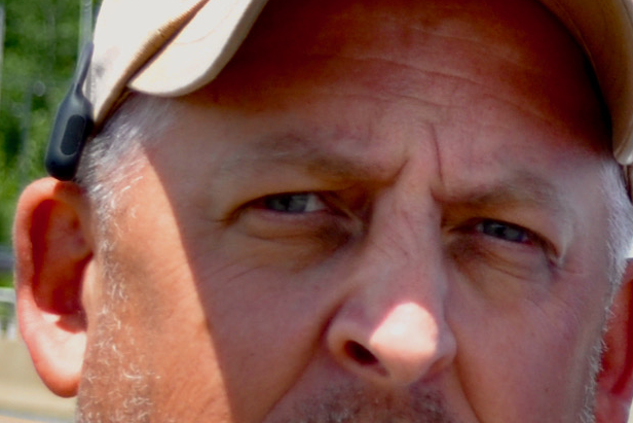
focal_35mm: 219
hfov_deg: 8.9
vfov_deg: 6.3
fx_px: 3851
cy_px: 73
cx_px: 1199
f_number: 8
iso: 200
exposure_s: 1/500
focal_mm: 28
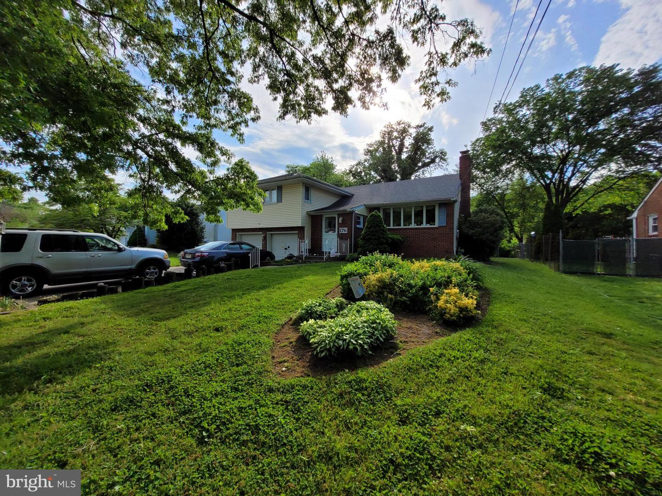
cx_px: 331
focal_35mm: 13
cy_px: 248
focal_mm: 1.74
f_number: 2.2
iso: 40
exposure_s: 1/1437
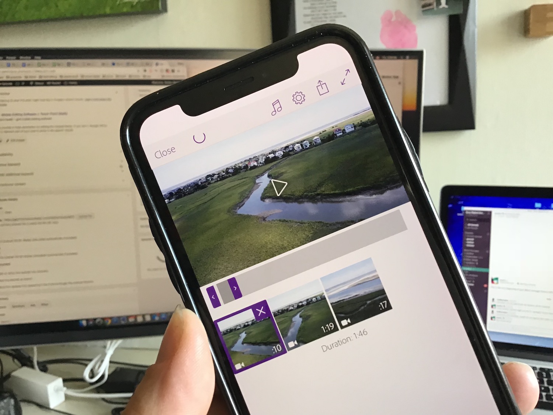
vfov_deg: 45.4
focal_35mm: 31
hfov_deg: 58.4
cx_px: 276
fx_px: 495
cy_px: 208
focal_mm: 3.3
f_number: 2.4
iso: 40
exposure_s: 1/30
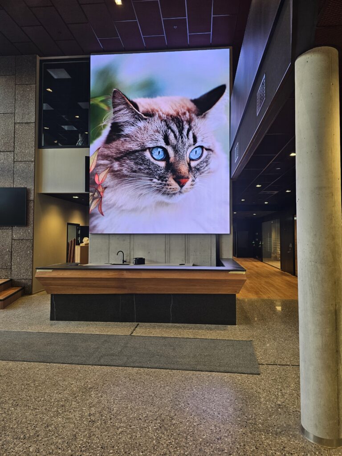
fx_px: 303
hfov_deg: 58.9
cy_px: 228
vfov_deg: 73.9
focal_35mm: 23
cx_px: 171
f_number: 1.7
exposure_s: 1/60
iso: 32
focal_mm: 6.3
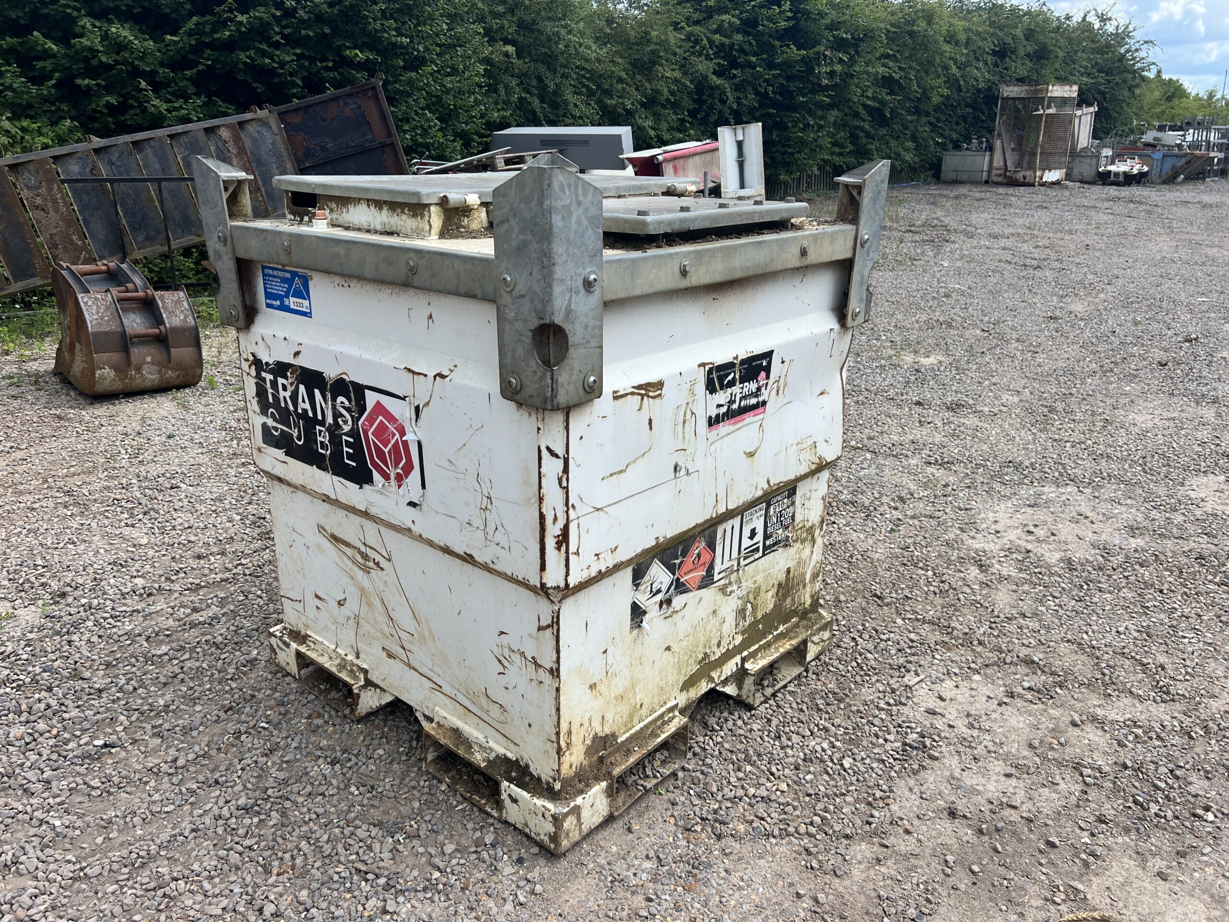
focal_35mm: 26
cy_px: 461
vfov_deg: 53.1
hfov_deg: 67.3
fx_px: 923
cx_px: 614
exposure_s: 1/2123
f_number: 1.5
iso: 50
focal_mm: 5.7
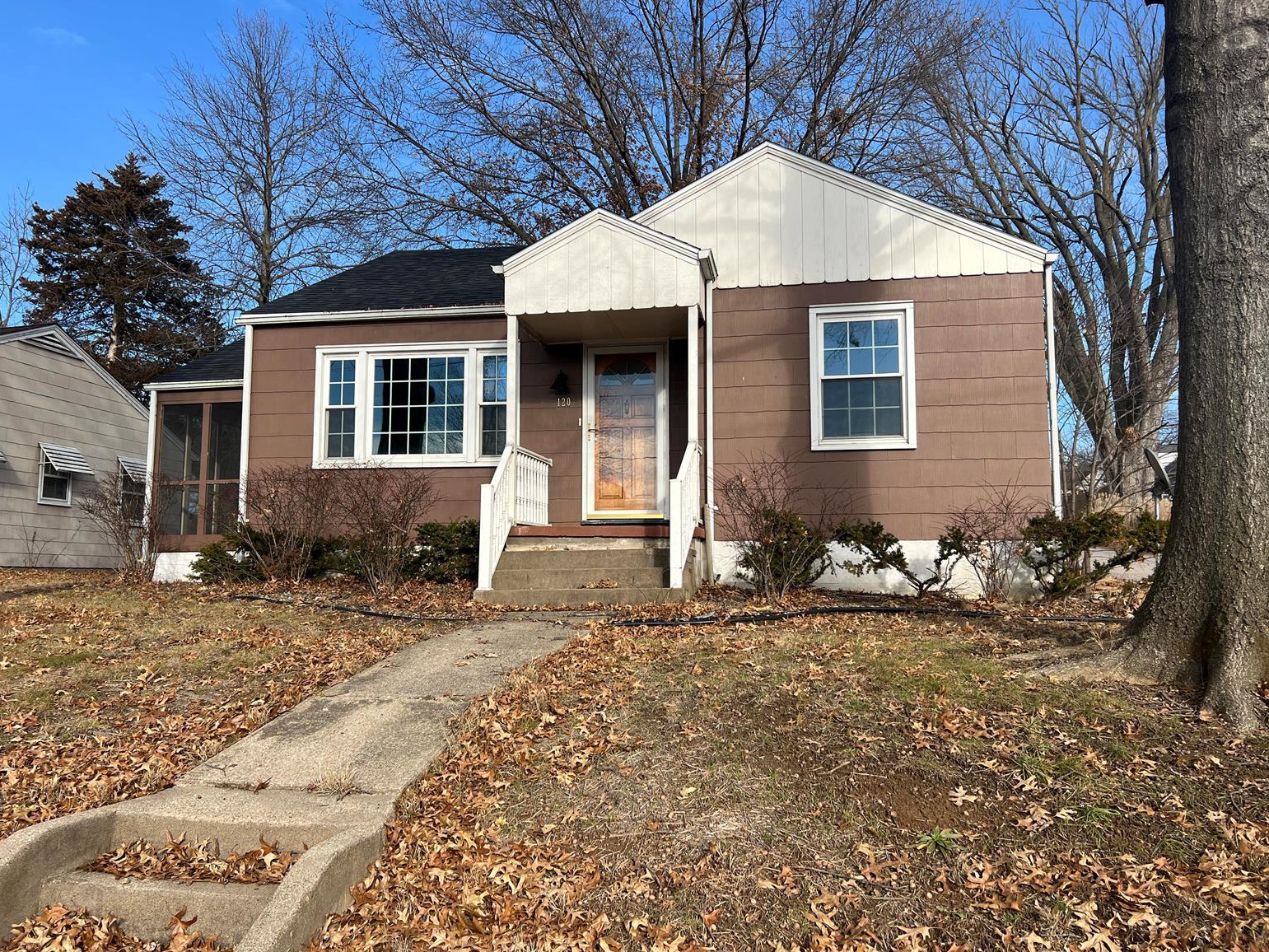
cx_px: 614
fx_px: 990
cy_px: 476
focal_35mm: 27
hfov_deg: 65.3
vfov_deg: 51.4
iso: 50
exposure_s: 1/2513
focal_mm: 5.7
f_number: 1.5
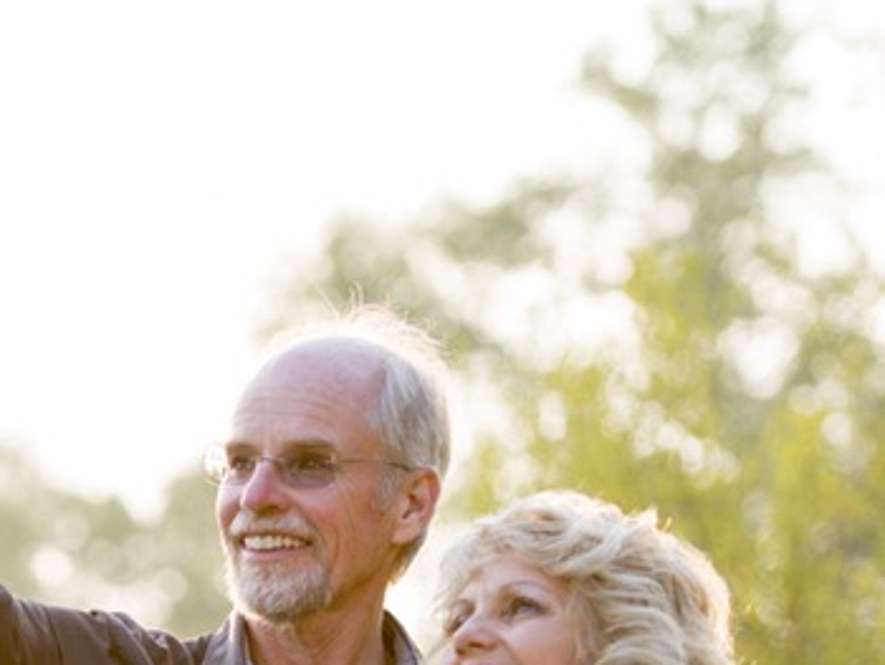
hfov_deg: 6.3
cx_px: -106
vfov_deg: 4.7
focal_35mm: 313
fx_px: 8008
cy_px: 922
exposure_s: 1/200
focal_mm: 95
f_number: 2.8
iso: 100
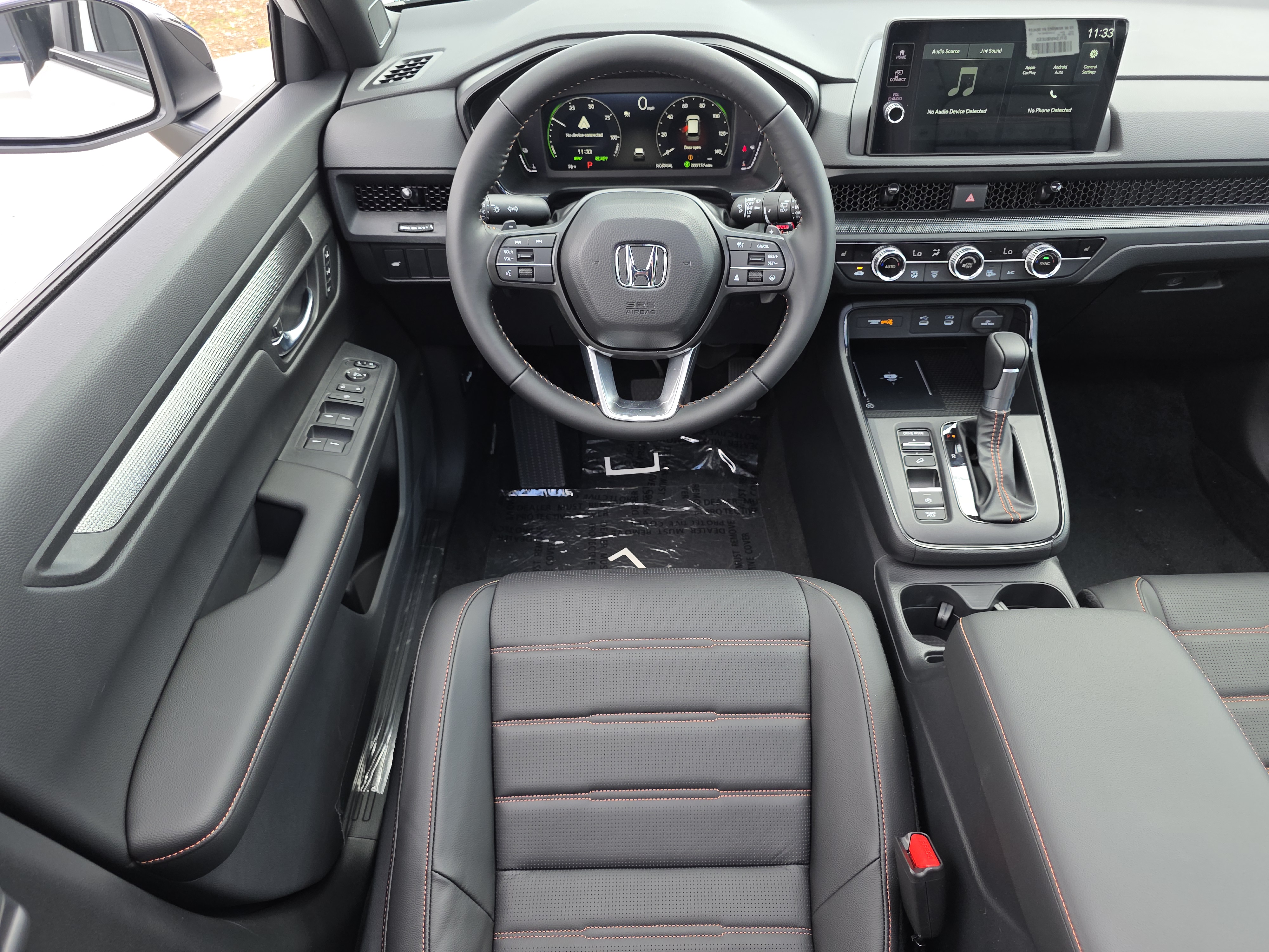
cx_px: 634
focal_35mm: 23
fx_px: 843
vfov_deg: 58.9
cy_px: 476
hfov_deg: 73.9
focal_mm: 6.3
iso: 50
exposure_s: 1/180
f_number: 1.7
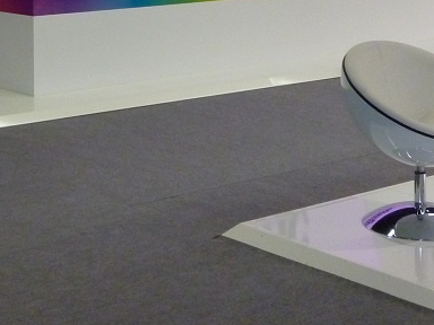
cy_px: -115
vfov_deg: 15.5
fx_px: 1128
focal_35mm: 90
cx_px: 136
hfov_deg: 21.7
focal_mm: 5.7
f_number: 3.3
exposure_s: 1/60
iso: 320
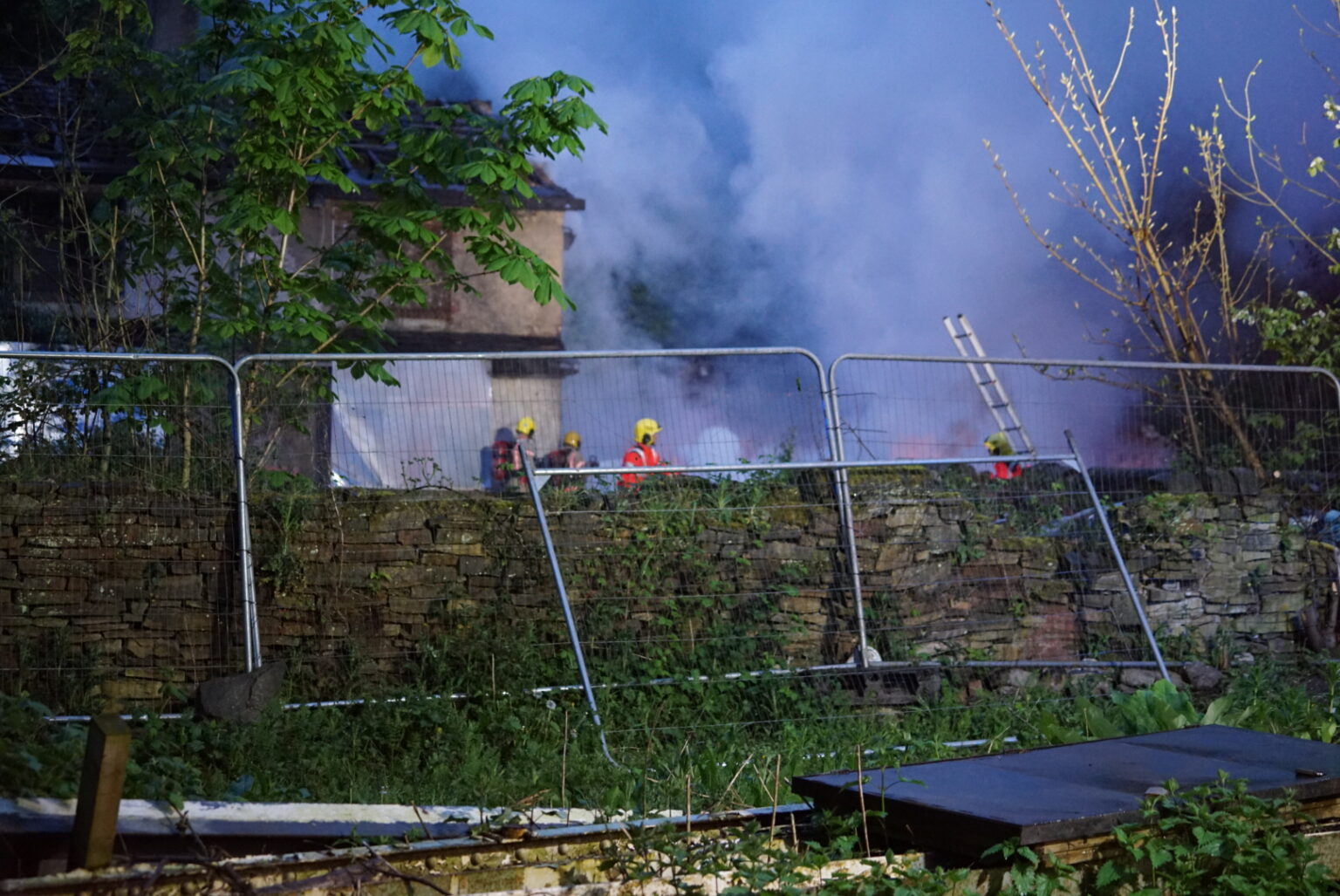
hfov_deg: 28.8
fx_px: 2608
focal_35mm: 70
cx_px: 670
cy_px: 448
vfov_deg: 19.5
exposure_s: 1/80
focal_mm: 70
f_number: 4
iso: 5000
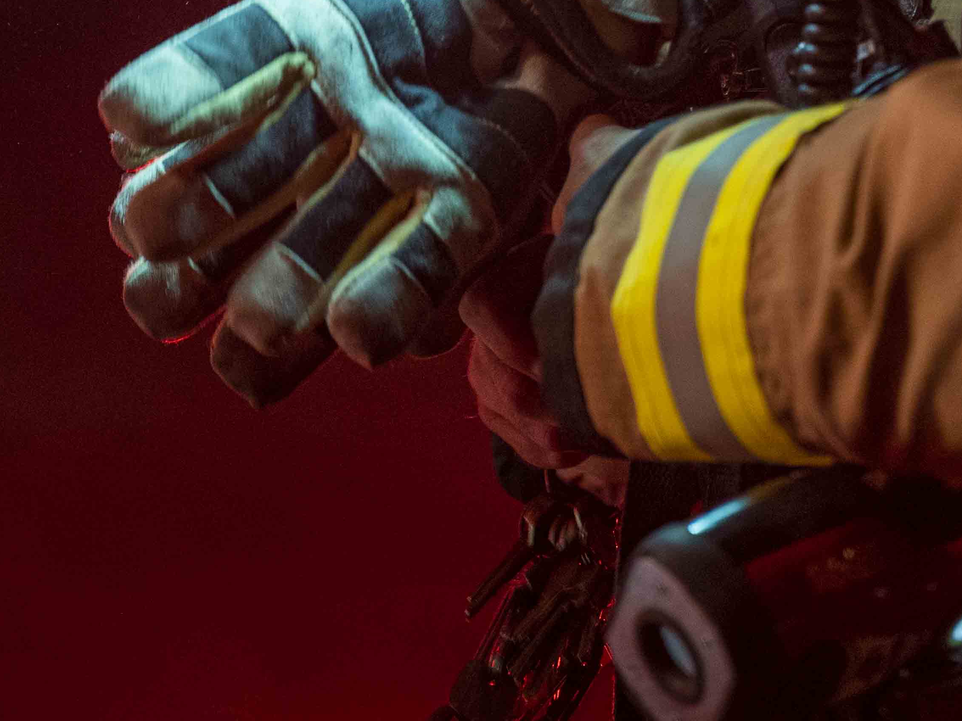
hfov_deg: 3.9
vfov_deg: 2.9
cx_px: 714
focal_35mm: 512
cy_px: -34
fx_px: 14228
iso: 1600
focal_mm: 200
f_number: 2.8
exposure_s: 1/100
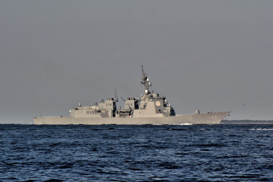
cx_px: 136
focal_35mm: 270
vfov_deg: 5.1
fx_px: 2047
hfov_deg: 7.6
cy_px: 91
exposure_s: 1/640
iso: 400
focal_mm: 100
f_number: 11
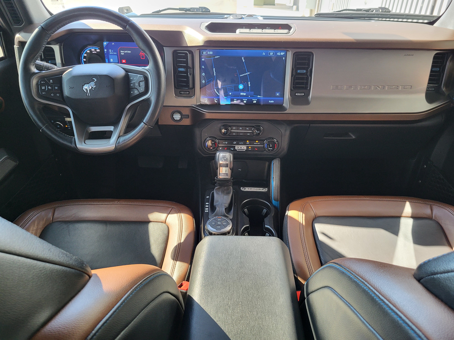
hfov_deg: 67.3
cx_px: 227
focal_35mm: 26
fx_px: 341
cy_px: 170
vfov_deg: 53.1
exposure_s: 1/120
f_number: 1.8
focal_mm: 5.4
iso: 250
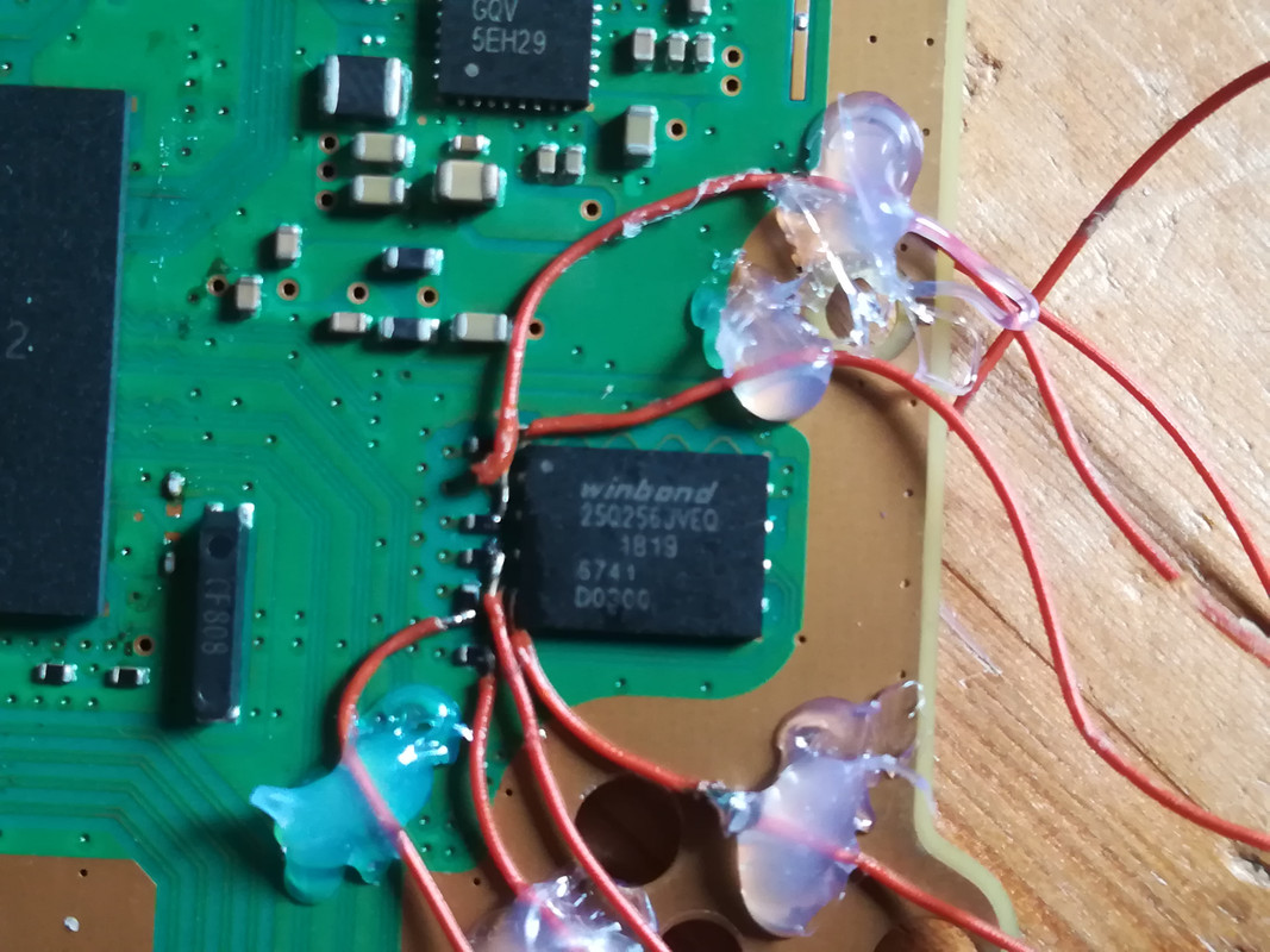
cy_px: 476
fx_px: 1834
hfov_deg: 38.2
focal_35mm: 50
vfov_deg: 29.1
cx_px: 635
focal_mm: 3.83
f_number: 2.2
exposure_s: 1/33.3
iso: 320
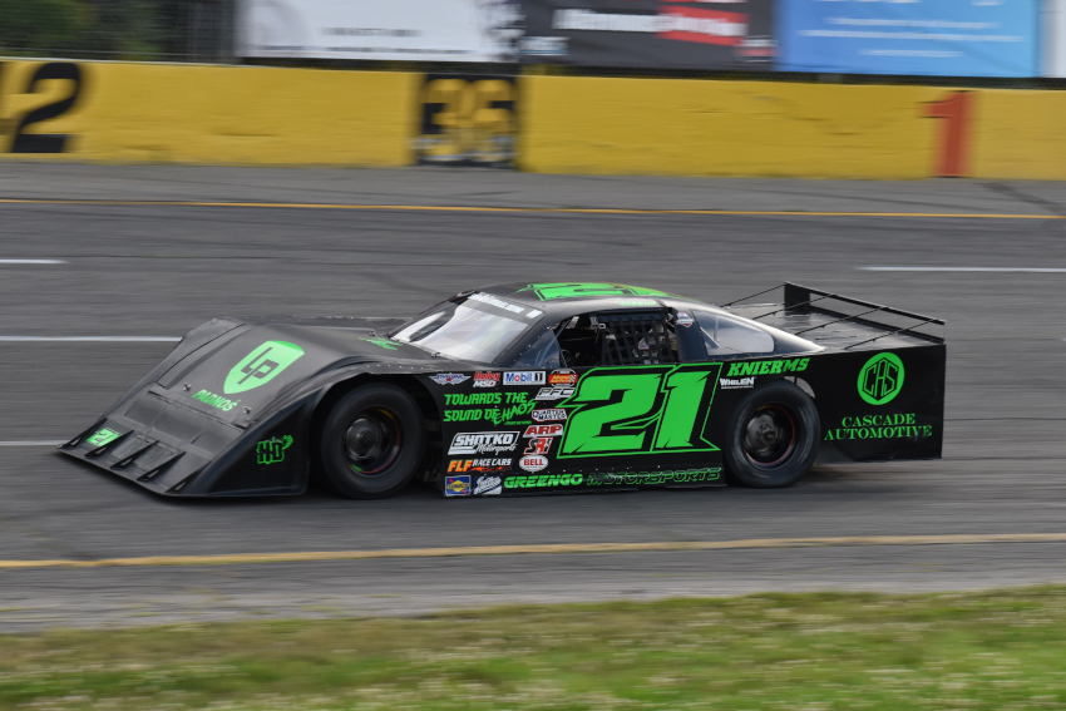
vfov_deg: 10.2
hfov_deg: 15.2
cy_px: 356
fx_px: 3998
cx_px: 533
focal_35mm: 135
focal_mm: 90
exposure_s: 1/250
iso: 400
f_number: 11
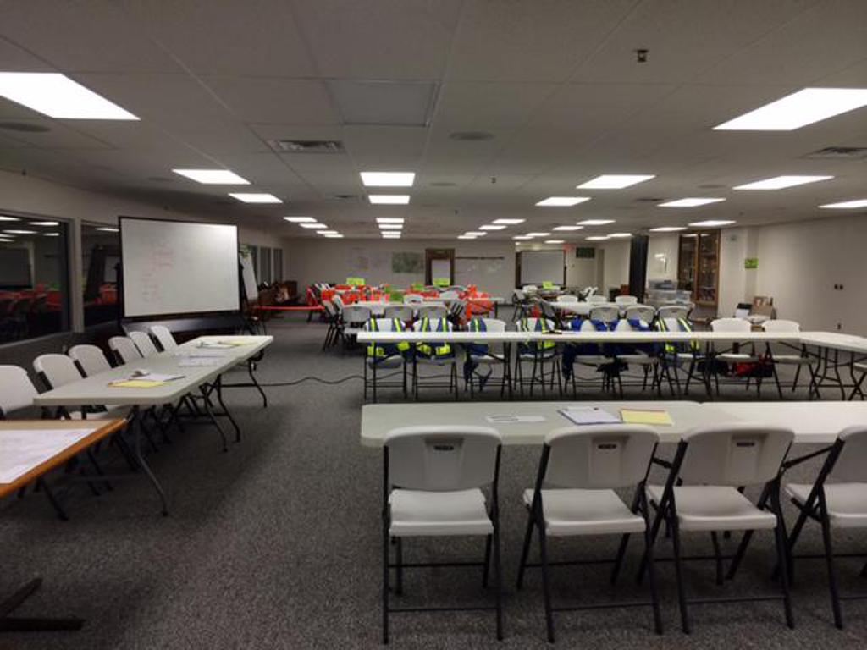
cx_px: 434
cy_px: 325
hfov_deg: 60.0
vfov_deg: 46.8
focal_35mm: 30
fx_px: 751
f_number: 2.2
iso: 40
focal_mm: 4.12
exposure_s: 1/30
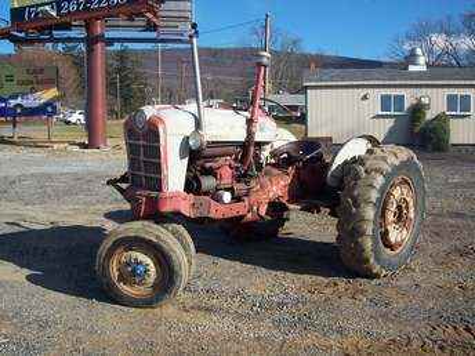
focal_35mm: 36
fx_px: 494
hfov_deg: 51.4
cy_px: 178
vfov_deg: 39.7
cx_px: 238
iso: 80
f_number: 4.8
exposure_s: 1/512
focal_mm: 6
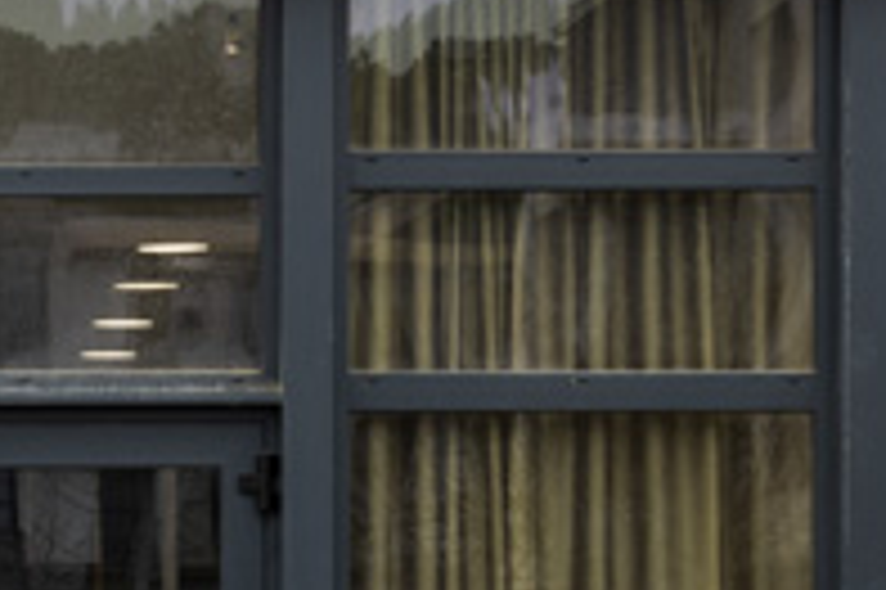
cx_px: -238
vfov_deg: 5.9
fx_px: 5754
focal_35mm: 234
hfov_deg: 8.7
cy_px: 462
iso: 200
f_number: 6.3
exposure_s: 1/80
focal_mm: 45
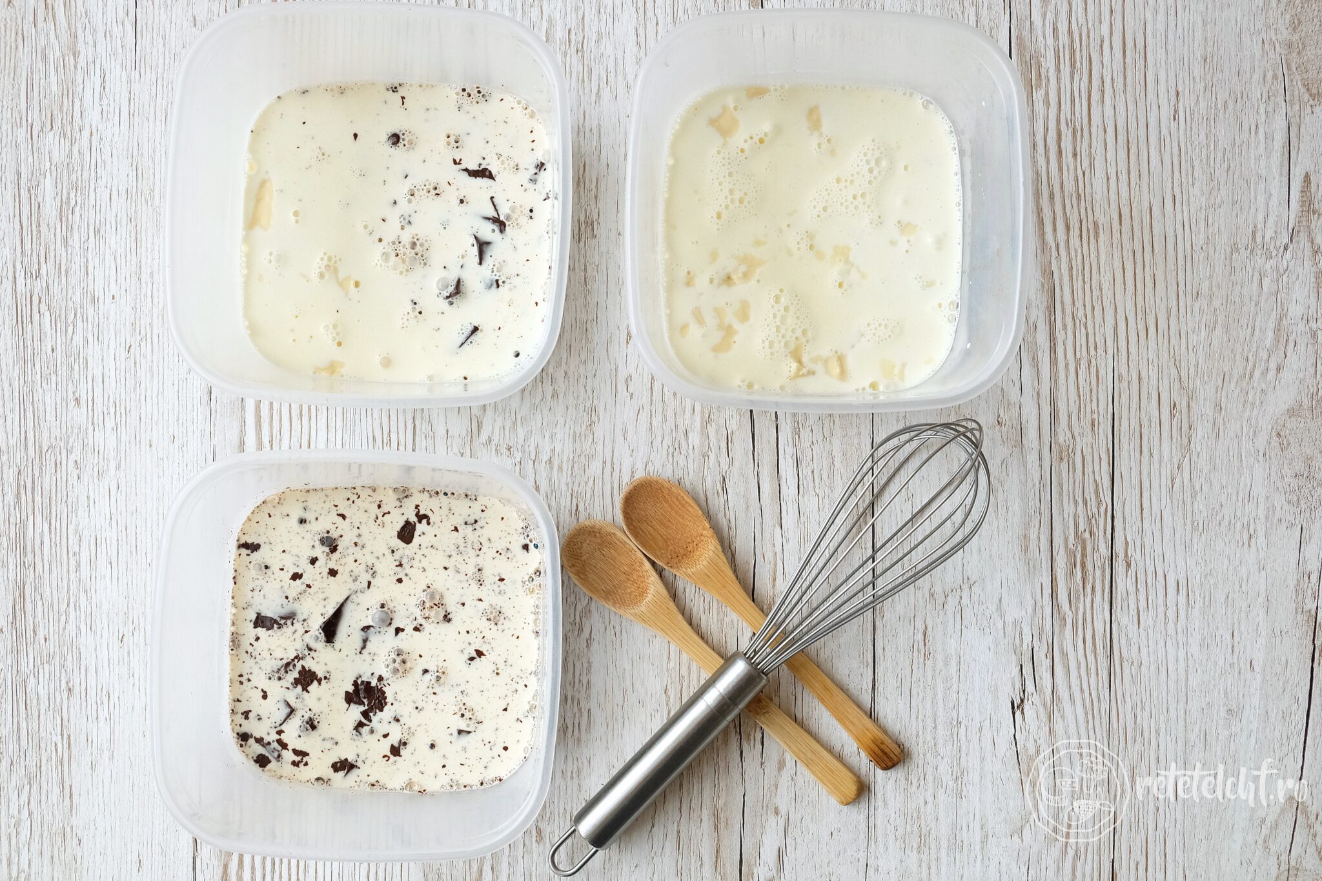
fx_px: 1322
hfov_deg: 53.1
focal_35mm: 36
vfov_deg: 36.9
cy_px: 440
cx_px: 661
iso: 2500
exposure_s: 1/80
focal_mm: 24.3
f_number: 8
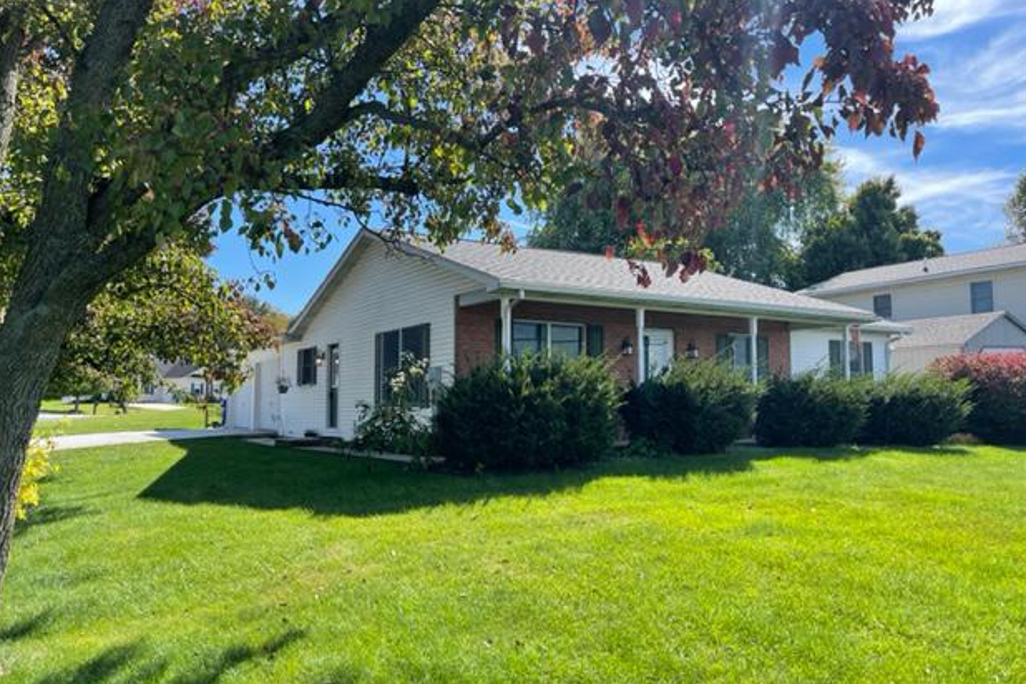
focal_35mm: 28
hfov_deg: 65.5
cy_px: 340
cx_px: 500
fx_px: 798
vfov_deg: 46.4
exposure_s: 1/1339
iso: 32
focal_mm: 5.1
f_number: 1.6
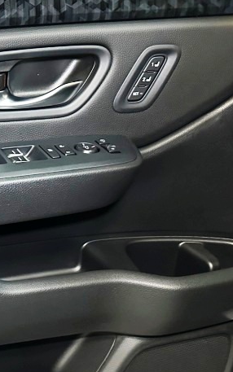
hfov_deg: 20.4
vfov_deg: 35.6
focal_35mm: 57
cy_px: 213
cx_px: -86
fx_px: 579
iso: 1000
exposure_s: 1/40
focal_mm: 6.86
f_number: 1.78
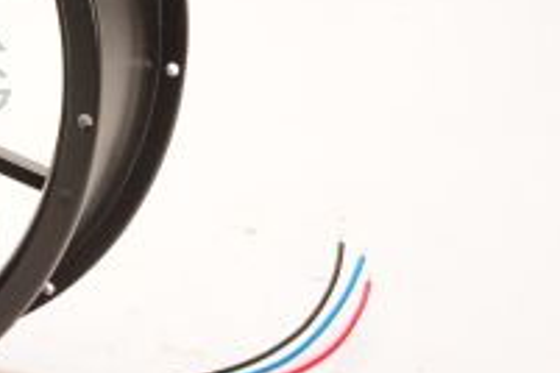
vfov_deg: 9.2
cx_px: -267
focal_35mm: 149
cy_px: 46
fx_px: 2318
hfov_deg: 13.1
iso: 320
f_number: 16
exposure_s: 1/125
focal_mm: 50
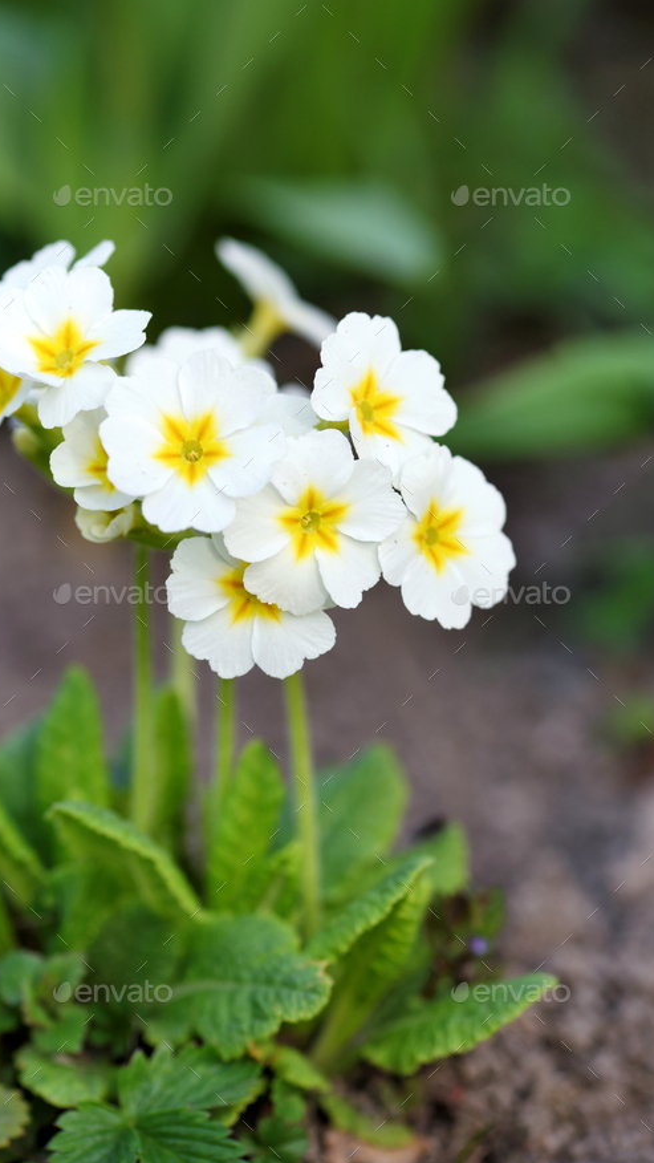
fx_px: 3421
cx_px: 308
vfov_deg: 19.3
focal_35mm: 111
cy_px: 584
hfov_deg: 10.9
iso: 200
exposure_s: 1/400
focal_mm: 105
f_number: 5.6
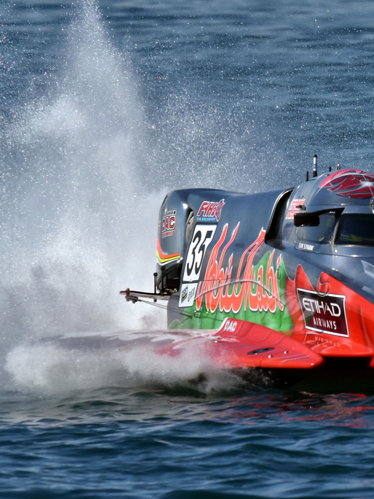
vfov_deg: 2.3
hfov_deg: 1.7
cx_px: 316
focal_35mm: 868
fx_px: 12511
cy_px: 250
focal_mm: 400
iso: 400
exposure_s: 1/2500
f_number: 8
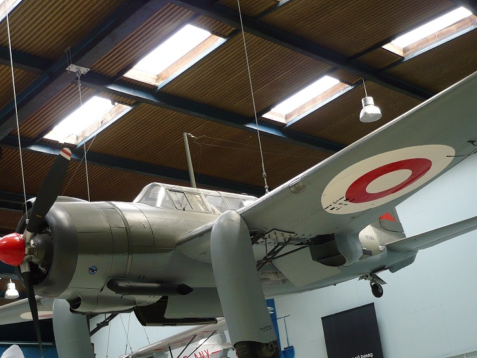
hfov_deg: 29.8
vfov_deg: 22.5
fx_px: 896
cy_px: 238
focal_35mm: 65
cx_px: 243
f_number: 3
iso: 100
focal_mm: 6.6
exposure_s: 1/50
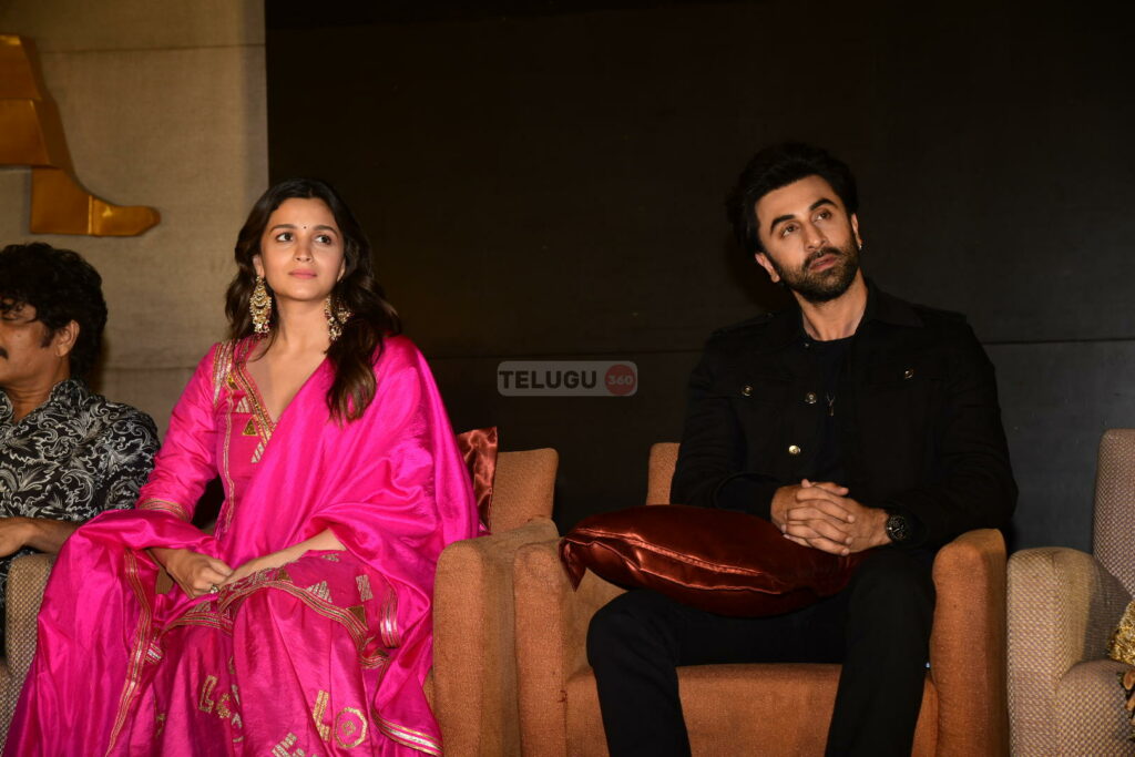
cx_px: 568
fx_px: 3468
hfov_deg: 18.6
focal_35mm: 110
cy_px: 378
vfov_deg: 12.5
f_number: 8
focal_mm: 110
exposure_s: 1/125
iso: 500
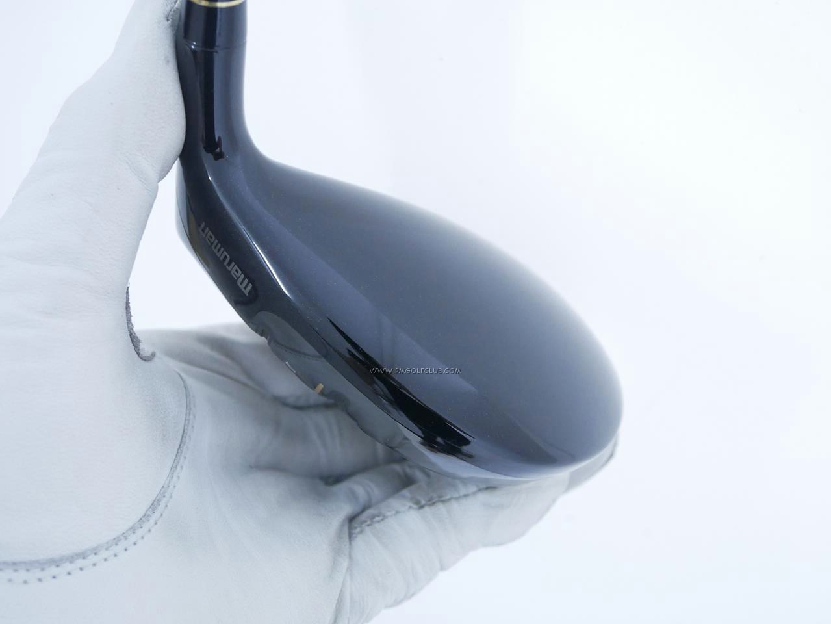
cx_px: 416
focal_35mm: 50
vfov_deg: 29.1
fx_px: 1201
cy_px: 312
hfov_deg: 38.2
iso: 1600
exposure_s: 1/50
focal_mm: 25
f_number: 4.5
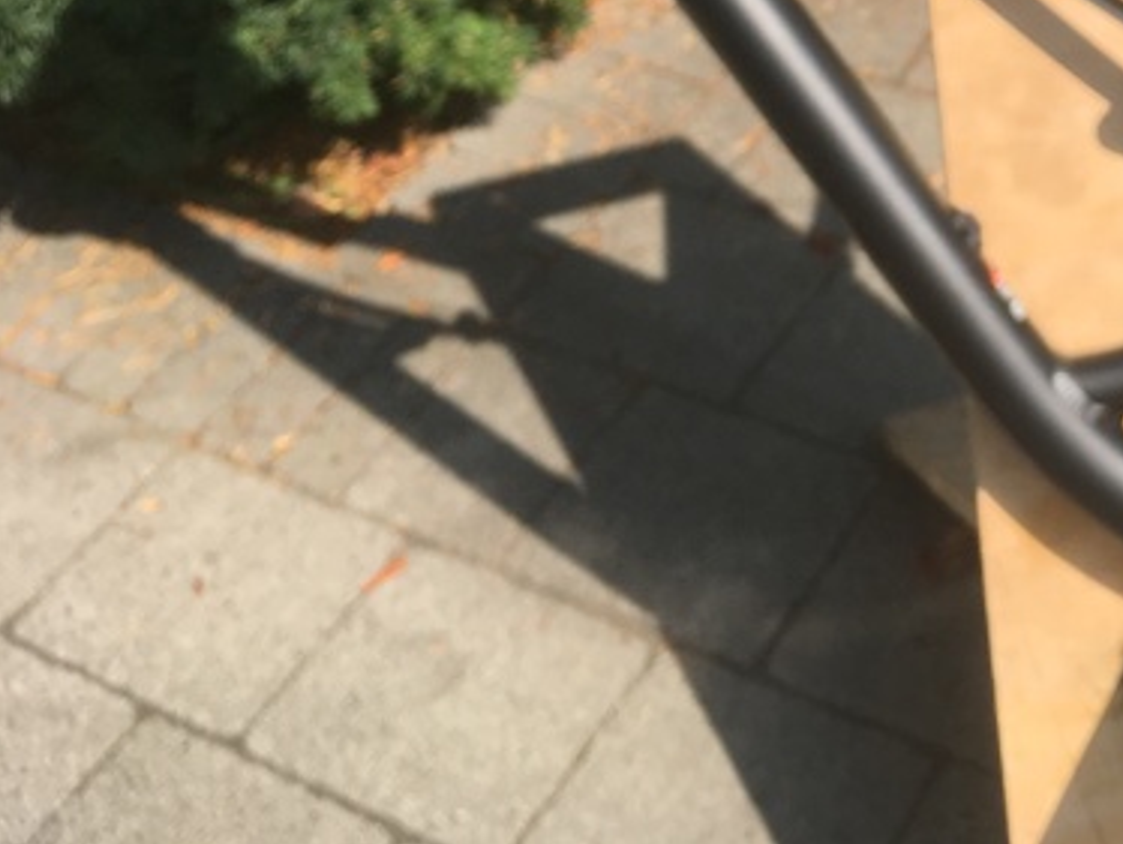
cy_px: -30
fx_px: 2013
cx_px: 1177
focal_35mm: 62
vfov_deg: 22.6
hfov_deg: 28.8
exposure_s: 1/1374
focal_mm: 4.15
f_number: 2.2
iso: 25
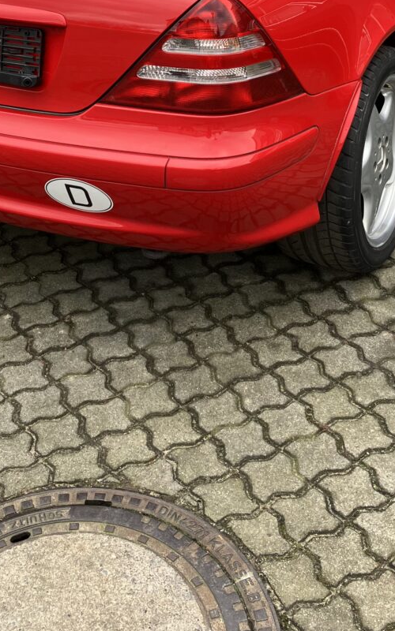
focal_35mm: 57
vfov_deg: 33.3
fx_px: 982
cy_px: 29
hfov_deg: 22.7
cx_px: 159
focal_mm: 3.99
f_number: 1.8
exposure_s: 1/121
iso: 40
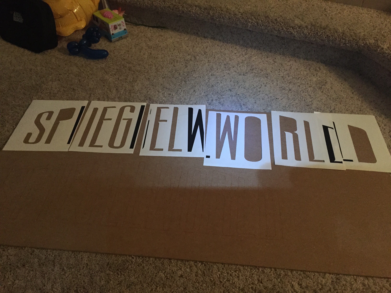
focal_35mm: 29
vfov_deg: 48.2
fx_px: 328
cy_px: 146
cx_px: 196
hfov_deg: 61.7
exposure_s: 1/20
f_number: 2.2
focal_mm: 4.15
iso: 250
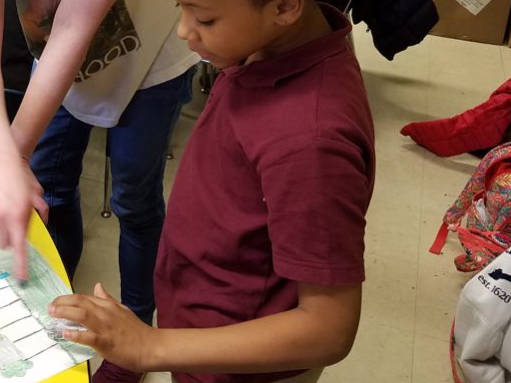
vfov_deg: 27.0
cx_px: 66
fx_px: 768
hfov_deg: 35.0
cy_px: 36
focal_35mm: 52
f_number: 1.7
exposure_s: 1/40
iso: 160
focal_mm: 4.2
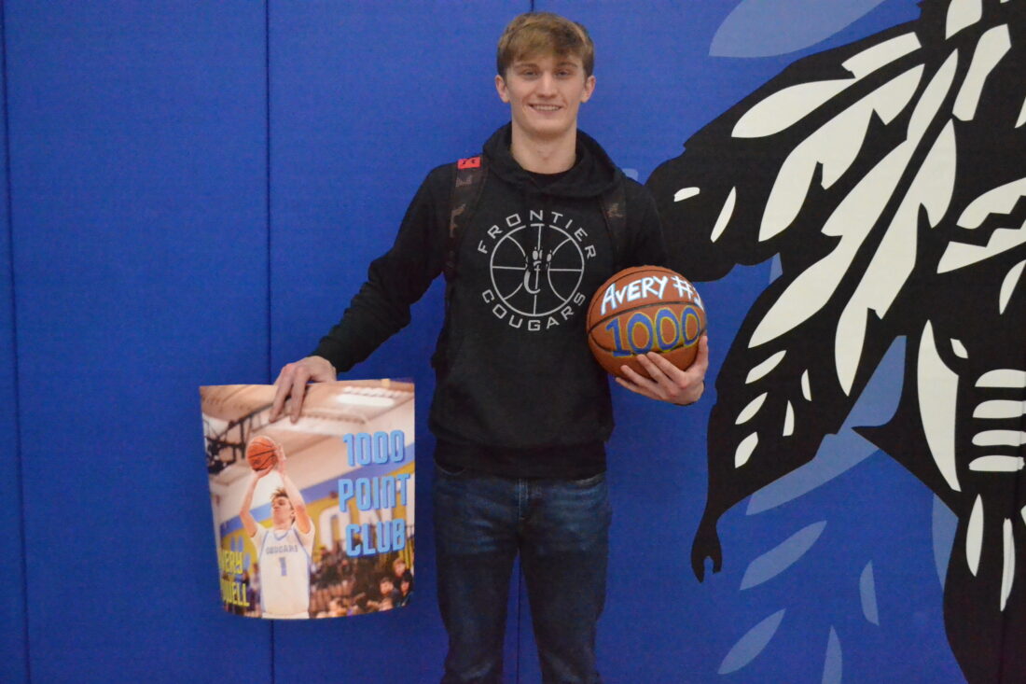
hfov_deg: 43.6
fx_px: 1282
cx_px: 513
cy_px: 342
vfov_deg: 29.9
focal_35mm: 45
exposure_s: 1/320
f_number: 4.5
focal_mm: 30
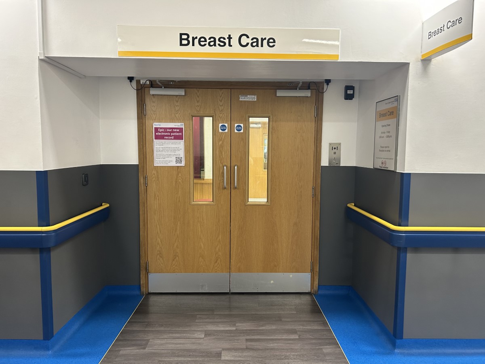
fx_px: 364
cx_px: 242
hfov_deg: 67.3
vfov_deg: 53.1
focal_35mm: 26
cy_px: 182
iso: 160
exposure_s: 1/50
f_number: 1.5
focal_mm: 5.7
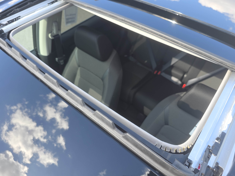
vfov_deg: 58.9
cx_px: 118
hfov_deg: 73.9
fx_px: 156
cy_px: 88
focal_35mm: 23
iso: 50
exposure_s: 1/359
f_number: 1.7
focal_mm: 6.3
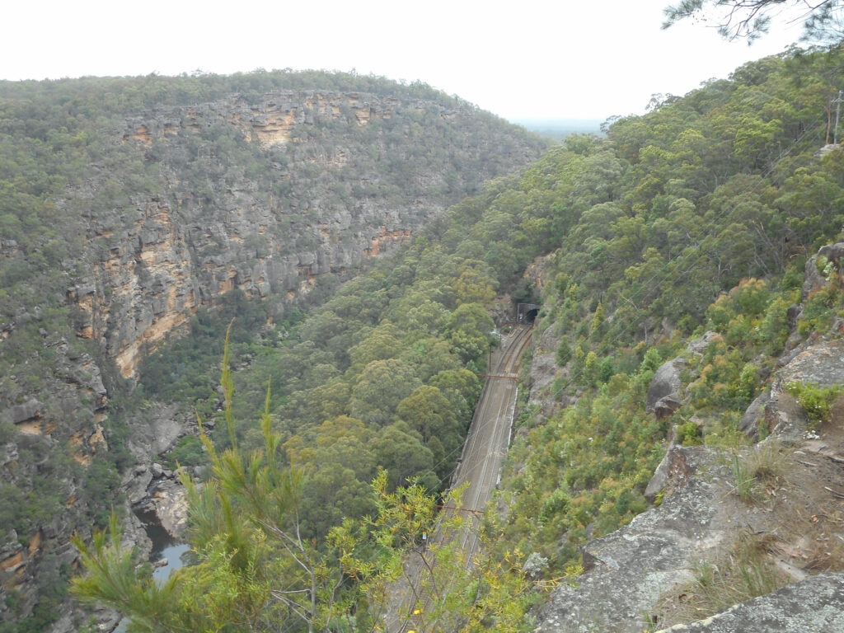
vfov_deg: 41.8
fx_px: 829
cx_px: 422
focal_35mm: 34
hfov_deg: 54.0
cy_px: 316
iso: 80
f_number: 4.2
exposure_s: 1/40
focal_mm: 6
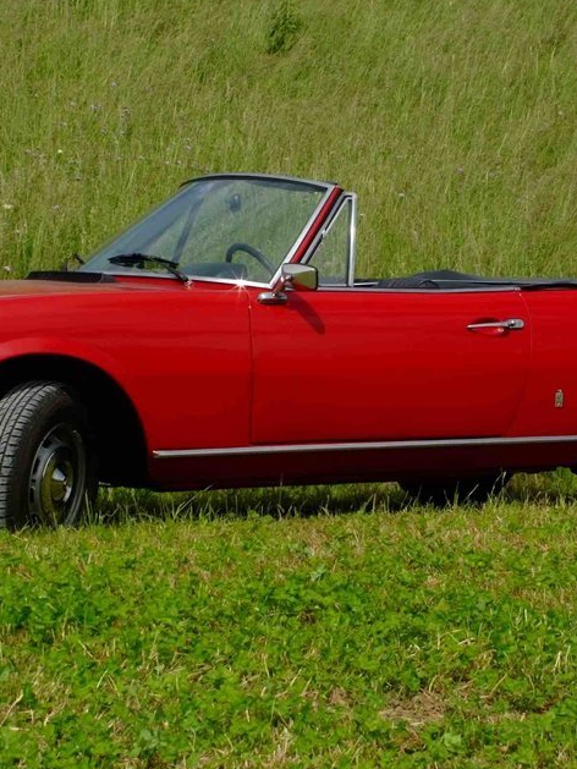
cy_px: 322
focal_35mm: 110
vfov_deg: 17.9
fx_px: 2444
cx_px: 297
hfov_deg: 13.5
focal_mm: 40
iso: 250
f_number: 10
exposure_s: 1/350
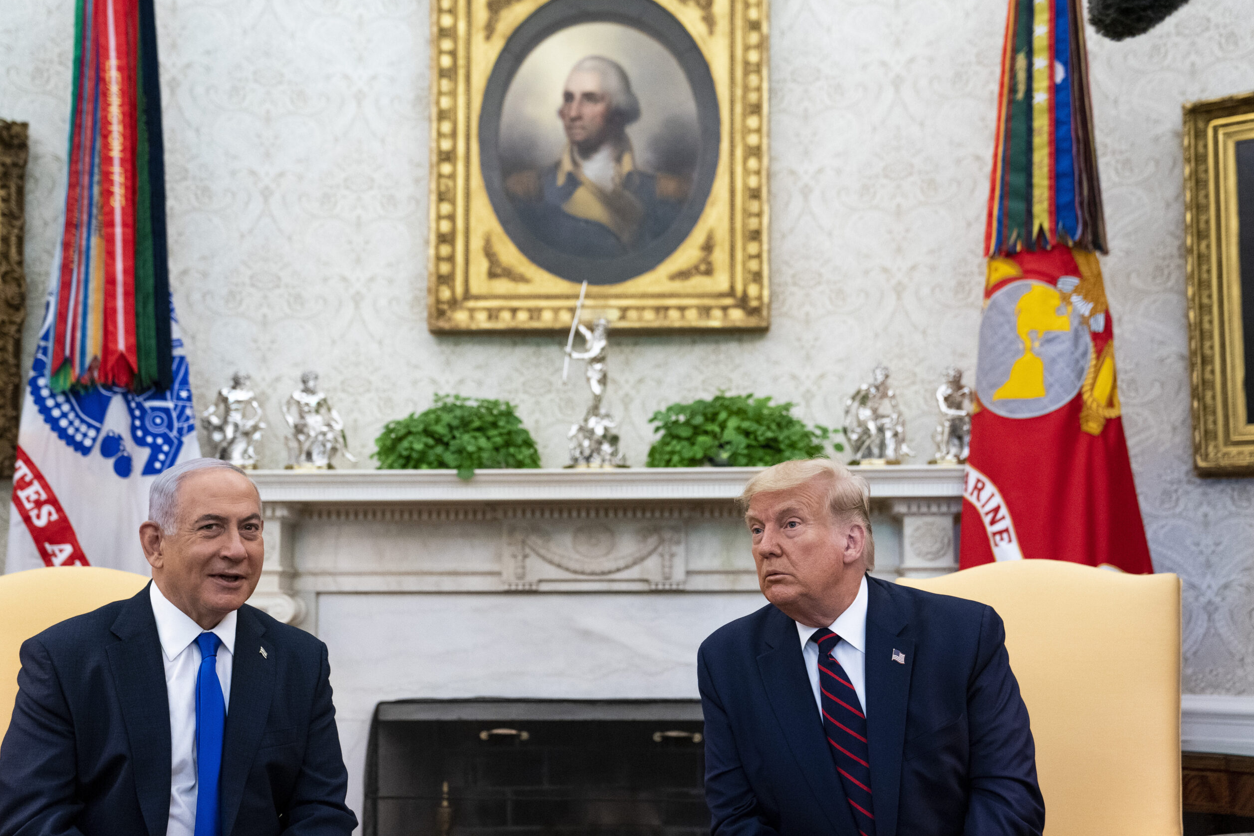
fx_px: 1881
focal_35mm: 54
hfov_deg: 36.9
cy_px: 411
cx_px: 627
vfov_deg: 25.1
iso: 4000
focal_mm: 53
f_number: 2.8
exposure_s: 1/160
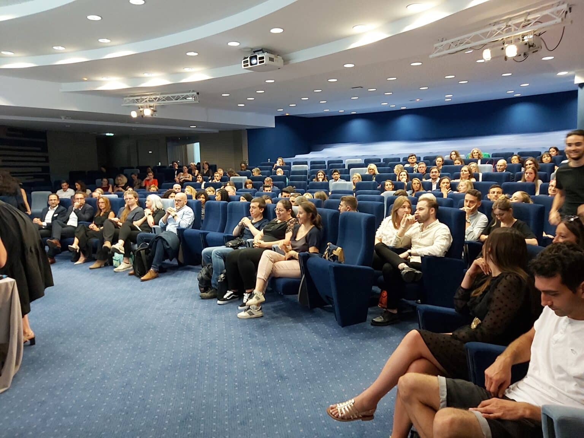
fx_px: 439
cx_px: 292
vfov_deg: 53.1
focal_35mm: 26
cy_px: 219
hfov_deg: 67.3
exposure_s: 1/25
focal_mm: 3.92
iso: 400
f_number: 1.7
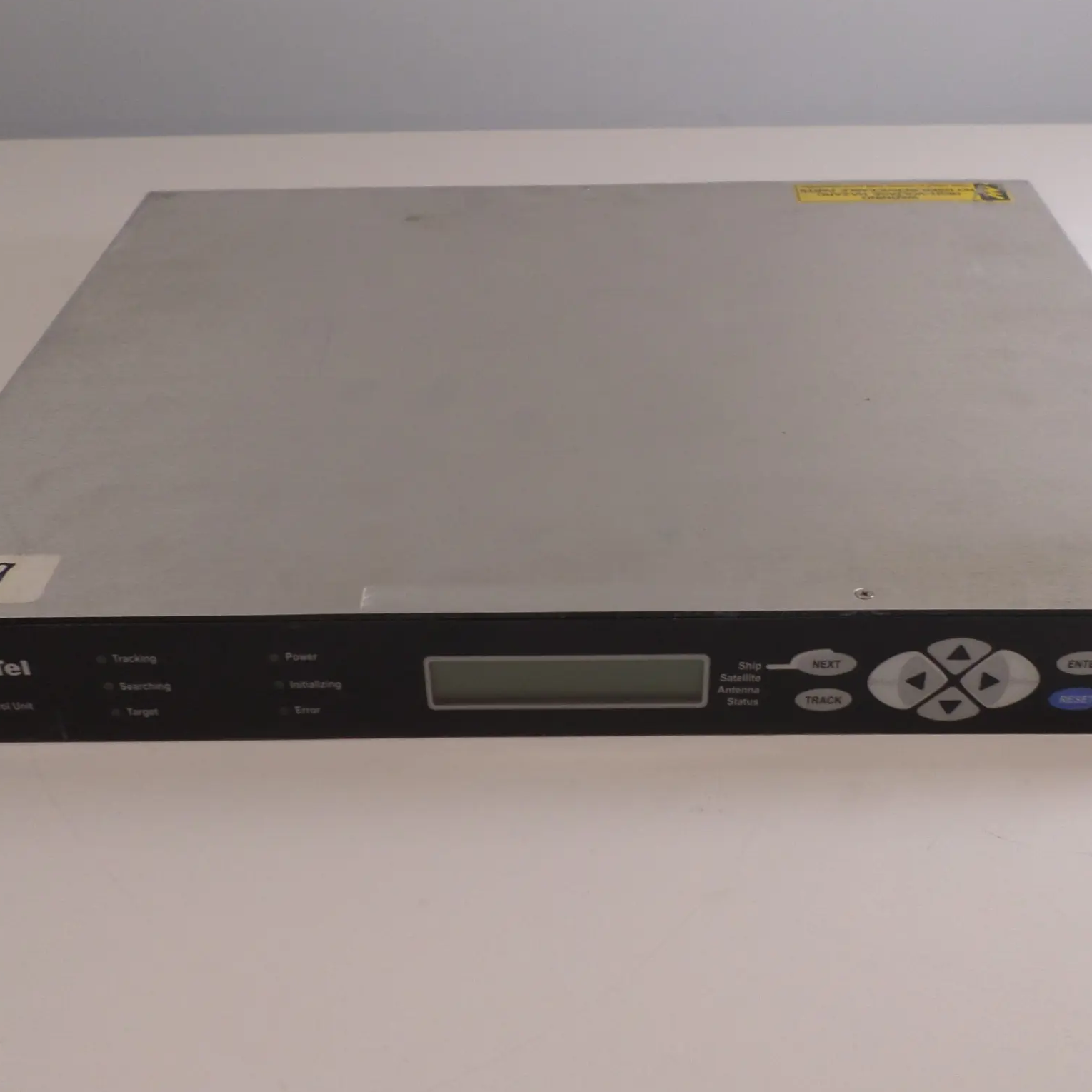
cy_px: 619
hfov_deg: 44.9
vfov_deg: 44.8
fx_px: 1321
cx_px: 587
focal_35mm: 37
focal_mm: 4.5
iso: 80
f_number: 2.5
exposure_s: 1/45
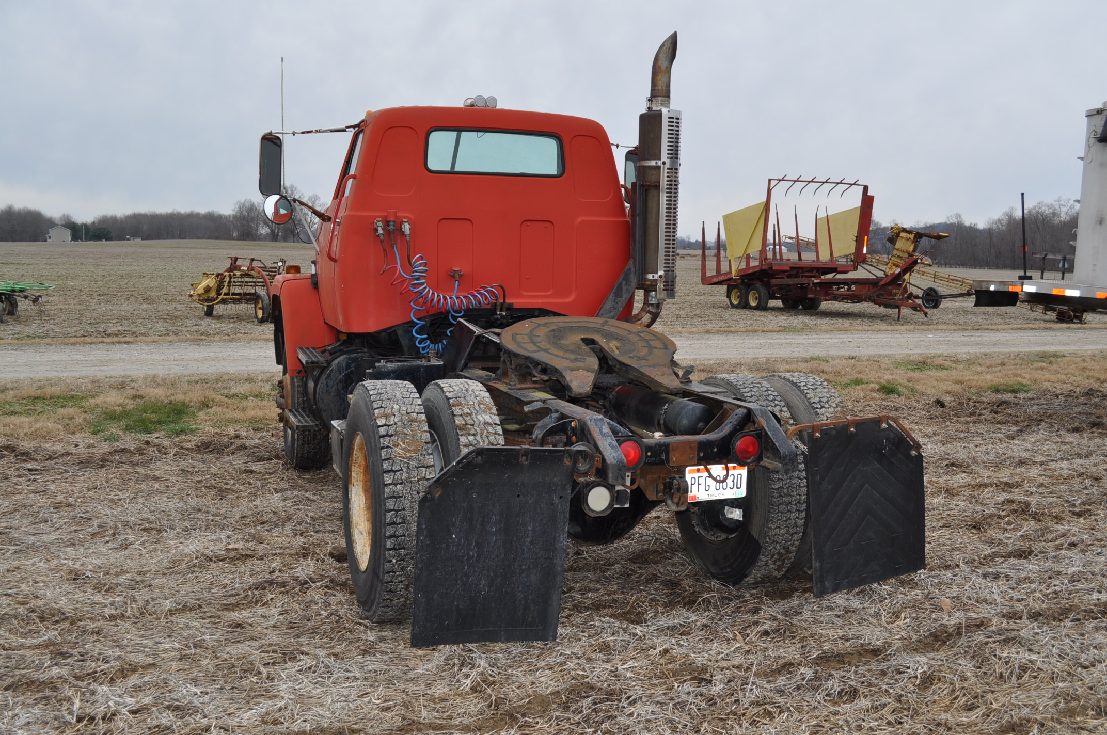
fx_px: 1106
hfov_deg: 53.2
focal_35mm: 36
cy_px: 368
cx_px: 554
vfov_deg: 36.8
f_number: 6.3
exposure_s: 1/200
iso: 200
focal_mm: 24
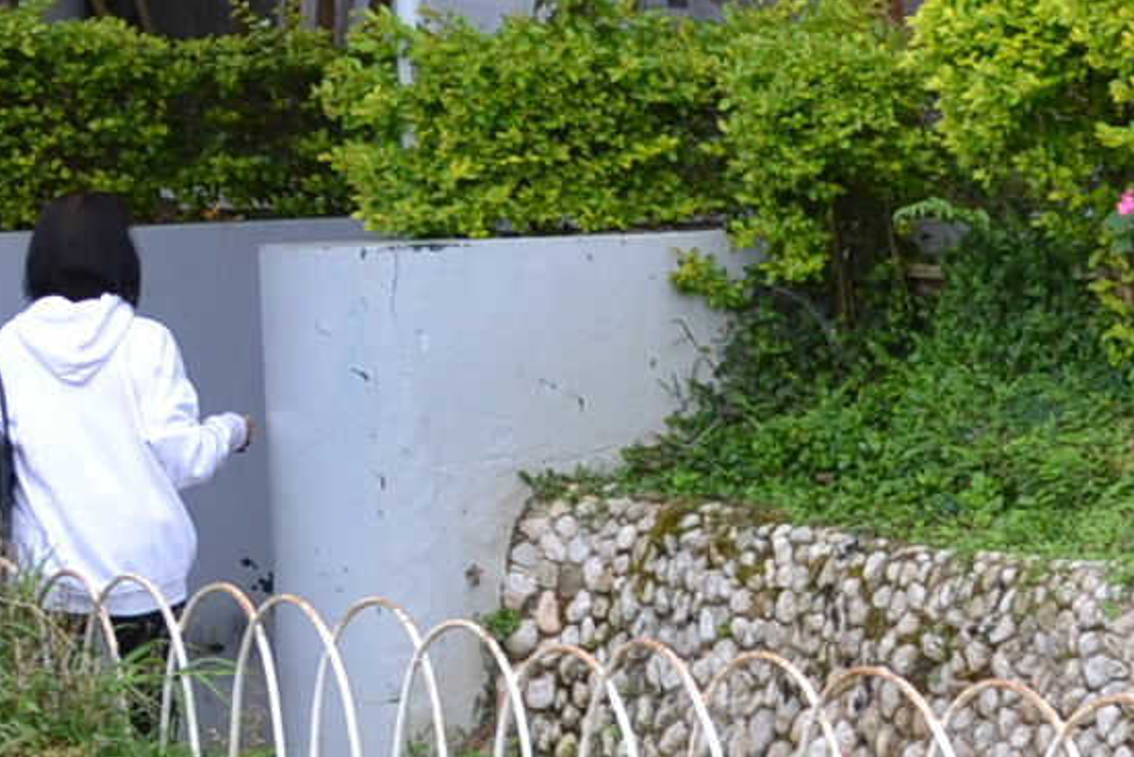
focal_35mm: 163
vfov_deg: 8.4
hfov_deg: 12.4
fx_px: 5137
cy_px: 411
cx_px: 1204
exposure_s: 1/125
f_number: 5.6
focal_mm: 26
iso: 180
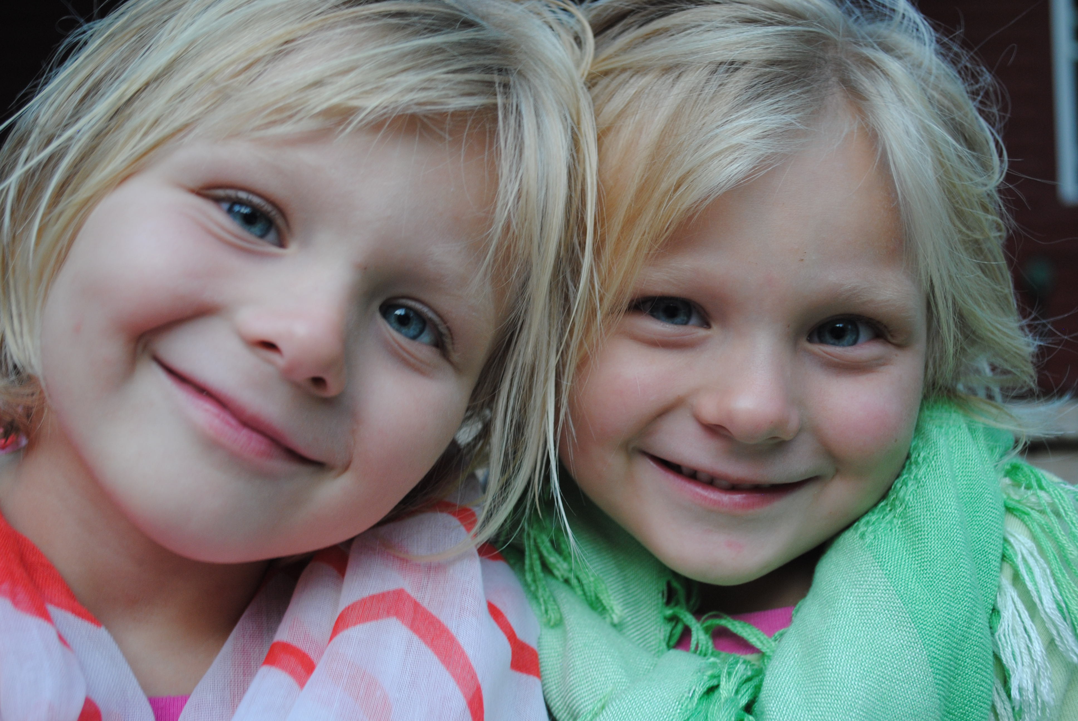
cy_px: 360
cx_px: 539
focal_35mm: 52
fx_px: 1574
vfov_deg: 25.8
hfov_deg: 37.8
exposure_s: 1/30
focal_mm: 35
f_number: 5
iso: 280
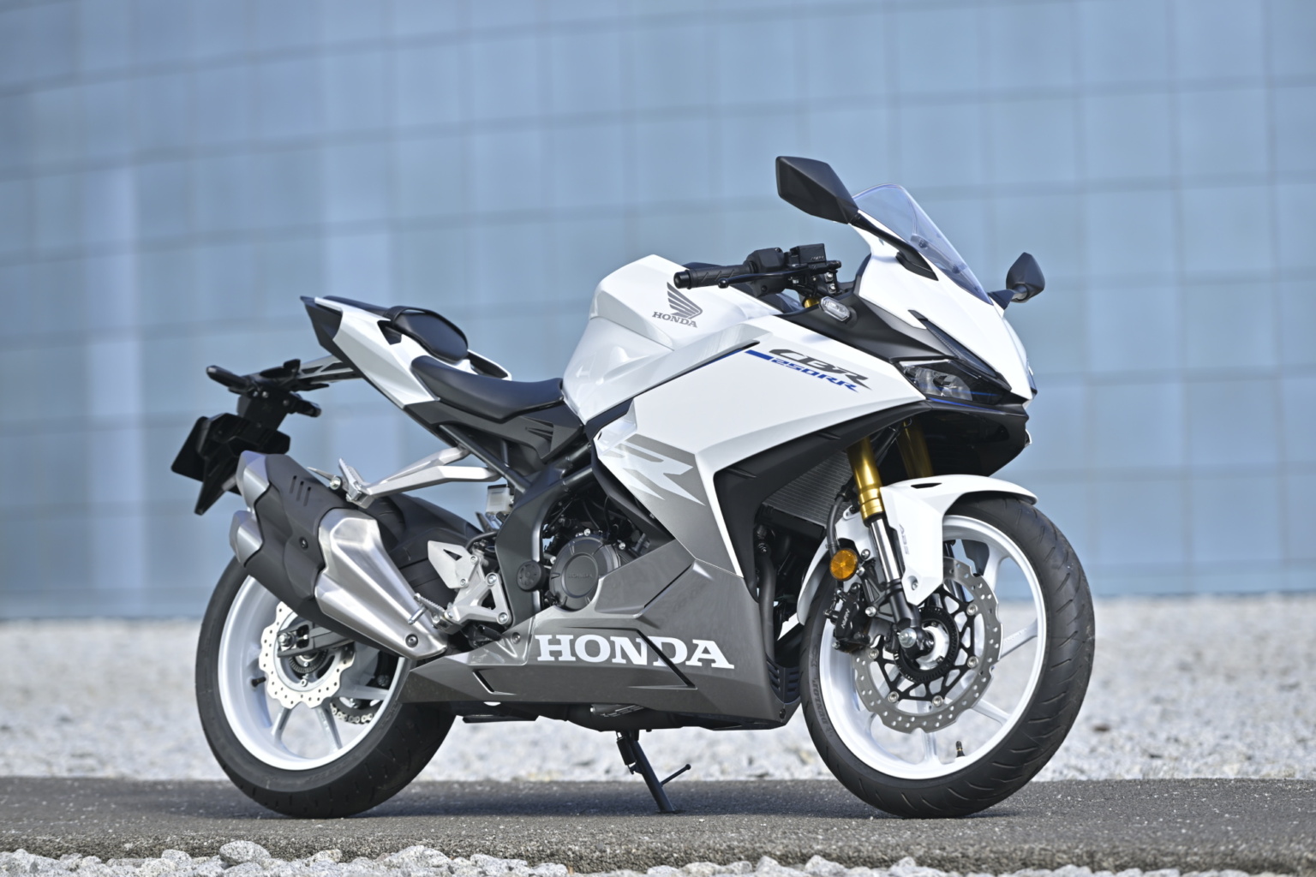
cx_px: 658
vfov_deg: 9.1
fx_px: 5483
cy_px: 438
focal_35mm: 150
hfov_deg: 13.7
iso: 125
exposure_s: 1/800
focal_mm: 150
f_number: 3.5
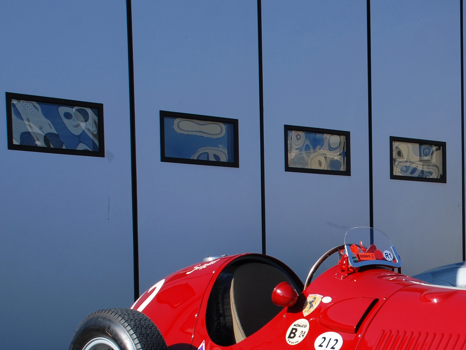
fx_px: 1104
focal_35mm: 82
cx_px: 438
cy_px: 331
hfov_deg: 23.1
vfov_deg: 17.7
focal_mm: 26
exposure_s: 1/200
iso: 100
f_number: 7.1
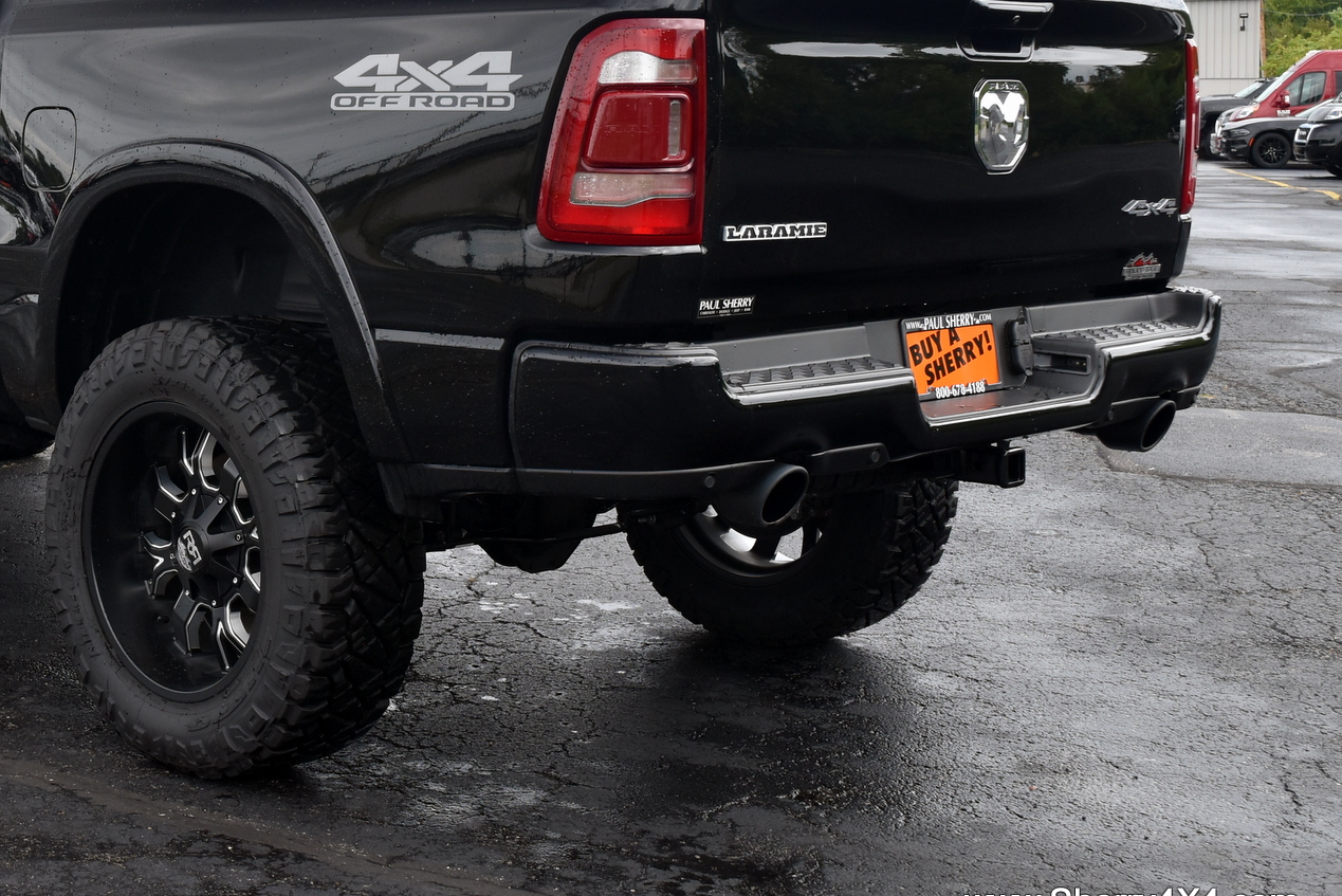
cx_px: 329
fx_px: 2116
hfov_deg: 34.4
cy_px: 285
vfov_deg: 23.8
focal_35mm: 57
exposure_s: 1/200
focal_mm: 25
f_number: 7.1
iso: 400
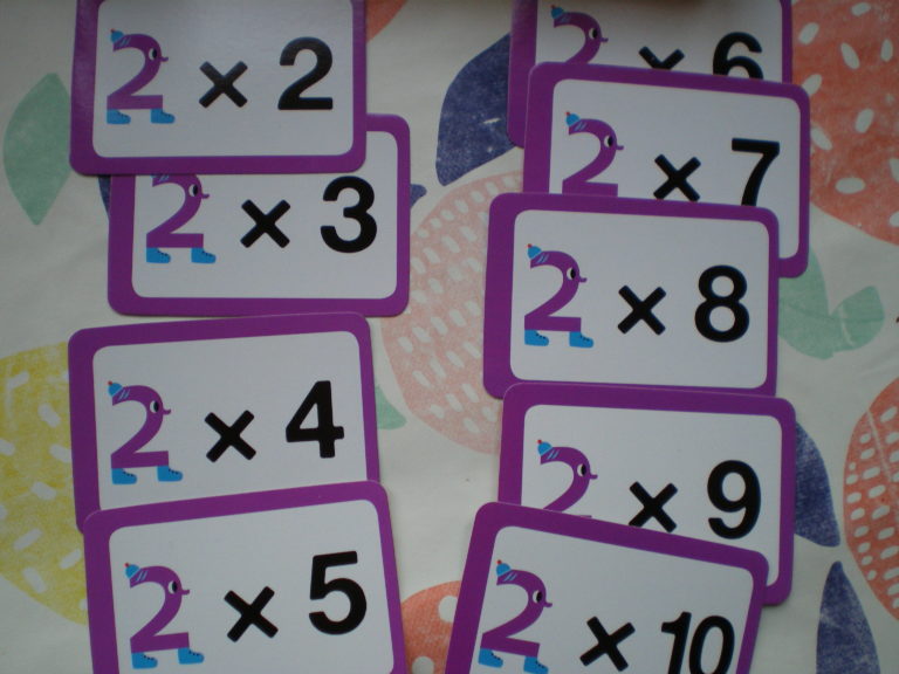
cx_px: 450
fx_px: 987
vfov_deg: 37.7
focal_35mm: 38
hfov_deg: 49.0
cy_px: 337
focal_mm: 6.3
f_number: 3.1
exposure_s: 1/50
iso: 125
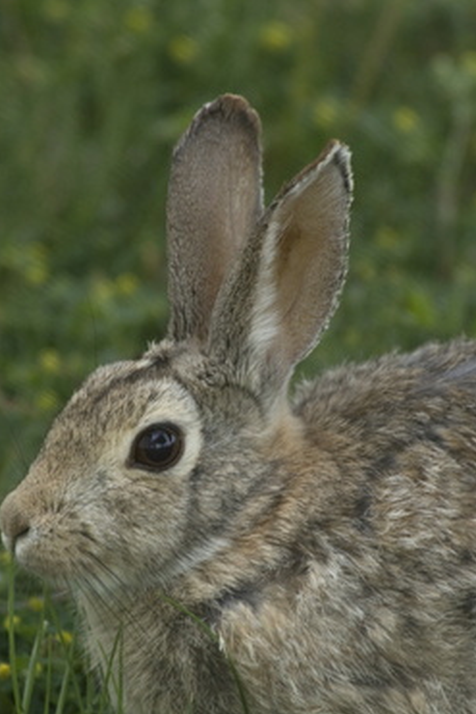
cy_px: 457
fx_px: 15435
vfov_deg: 2.6
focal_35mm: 779
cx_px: 180
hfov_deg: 1.8
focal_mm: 400
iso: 400
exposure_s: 1/45
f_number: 5.6
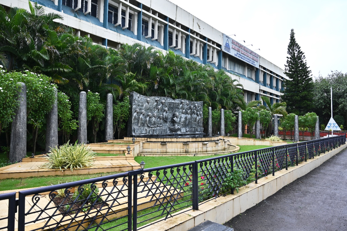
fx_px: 231
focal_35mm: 24
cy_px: 116
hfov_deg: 73.7
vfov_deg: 53.2
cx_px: 174
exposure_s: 1/250
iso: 100
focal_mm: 24
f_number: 5.6
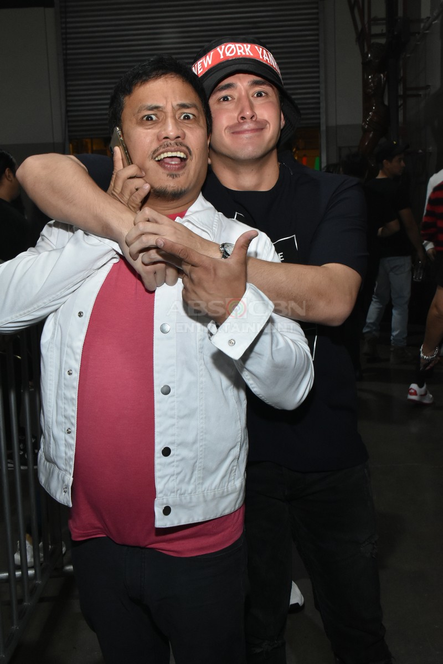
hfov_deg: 29.9
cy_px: 332
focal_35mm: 45
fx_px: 830
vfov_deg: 43.6
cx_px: 222
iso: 2000
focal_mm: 30
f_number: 9
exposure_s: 1/80
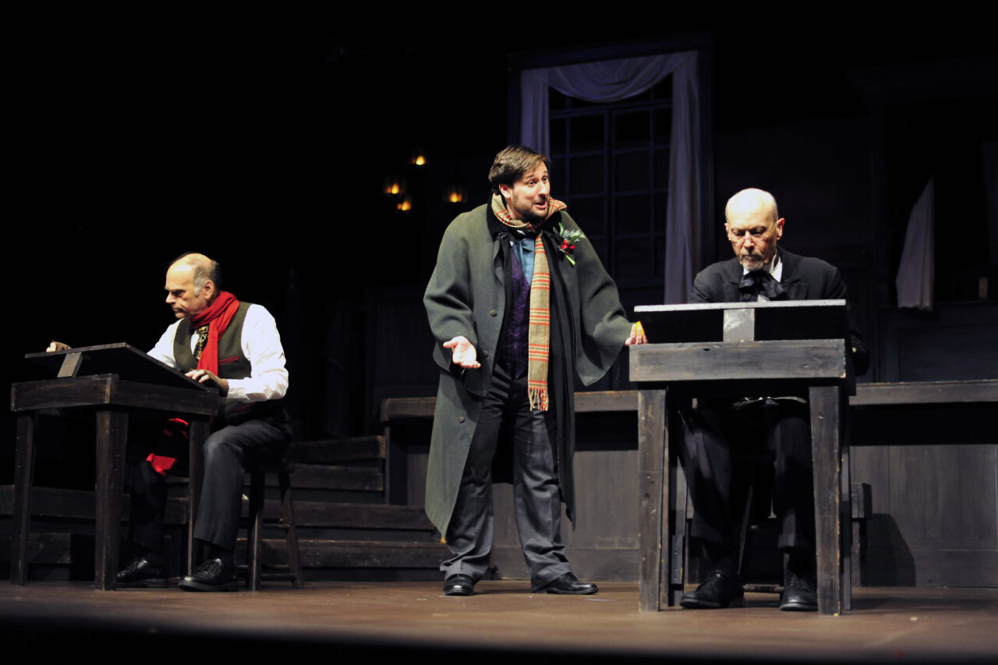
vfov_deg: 27.0
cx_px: 499
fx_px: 1386
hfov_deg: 39.6
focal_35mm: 50
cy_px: 332
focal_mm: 50
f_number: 1.8
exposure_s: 1/200
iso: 1600
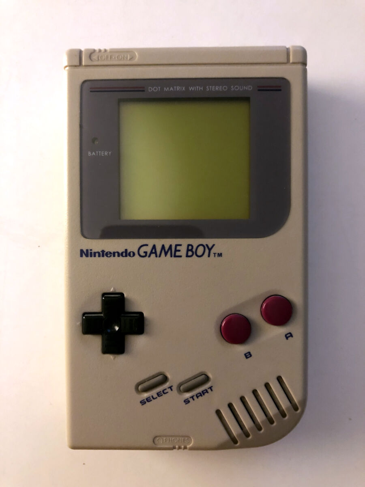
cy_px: 244
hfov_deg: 49.7
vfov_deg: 63.4
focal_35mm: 28
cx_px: 182
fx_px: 394
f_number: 1.8
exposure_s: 1/6
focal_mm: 3.99
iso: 100
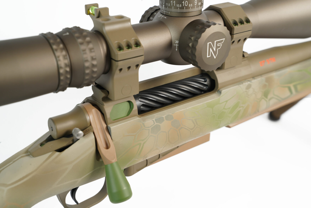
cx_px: 156
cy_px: 104
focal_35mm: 48
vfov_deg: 28.1
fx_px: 415
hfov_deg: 41.1
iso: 320
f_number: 6.3
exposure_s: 1/50
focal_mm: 48
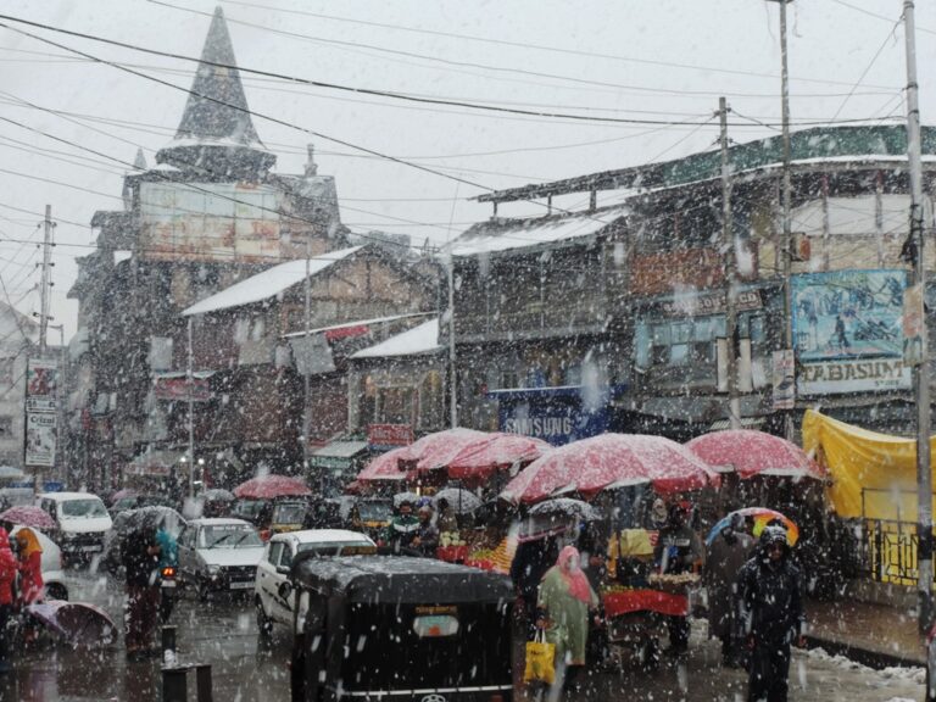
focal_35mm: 55
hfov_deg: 34.9
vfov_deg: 26.6
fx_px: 1487
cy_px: 351
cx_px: 468
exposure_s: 1/60
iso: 110
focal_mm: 9.8
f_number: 6.5
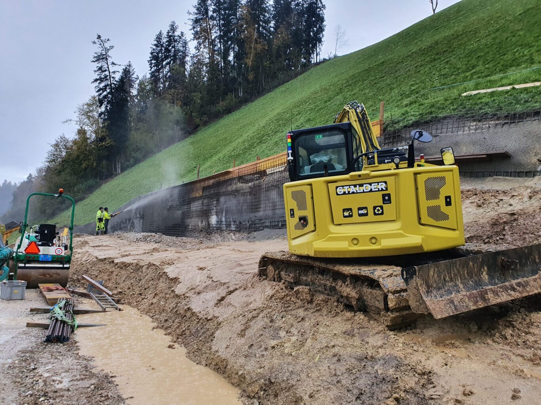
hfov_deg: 67.3
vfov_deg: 53.0
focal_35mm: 26
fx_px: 406
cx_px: 270
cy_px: 202
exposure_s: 1/120
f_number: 2.4
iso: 80
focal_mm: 4.32
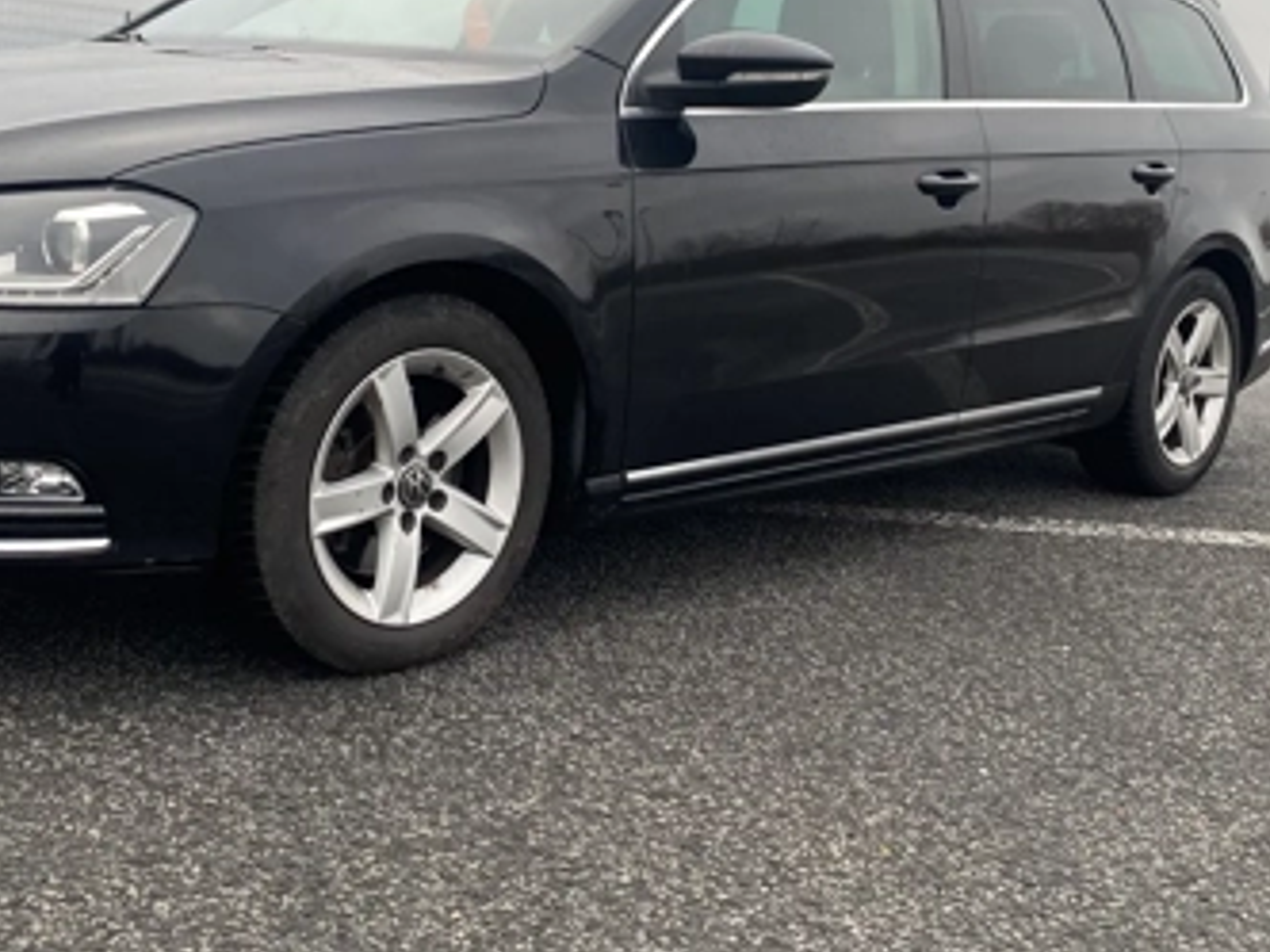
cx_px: 528
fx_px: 1724
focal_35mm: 47
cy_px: 413
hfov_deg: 40.3
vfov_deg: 30.8
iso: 32
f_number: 1.8
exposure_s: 1/279
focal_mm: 4.25
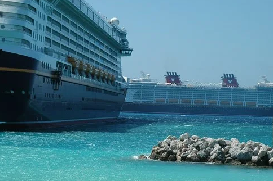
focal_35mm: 127
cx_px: 106
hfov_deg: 16.1
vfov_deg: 10.8
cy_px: 86
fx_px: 962
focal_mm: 40
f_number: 5
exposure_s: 1/1600
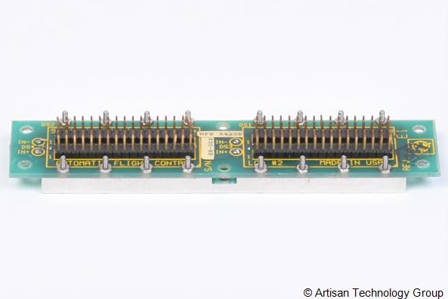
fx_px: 1039
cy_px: 149
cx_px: 224
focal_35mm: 84
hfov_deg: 24.3
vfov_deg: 16.3
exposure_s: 1/200
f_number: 13
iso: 200
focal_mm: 55
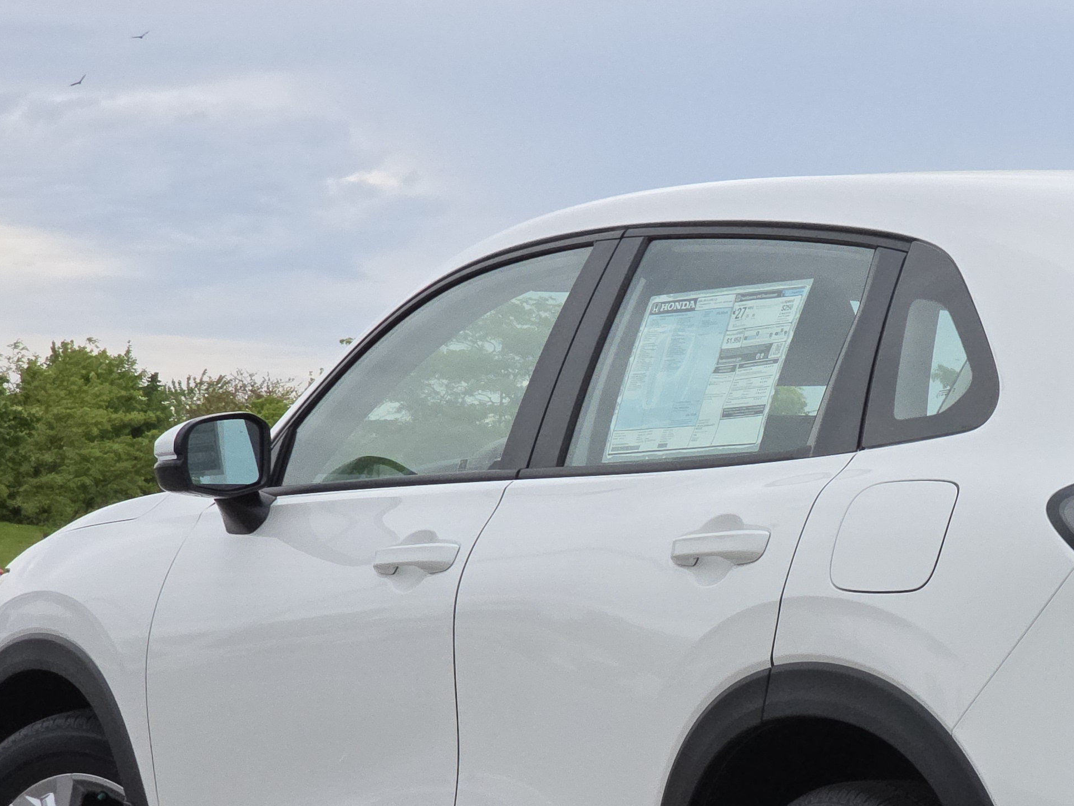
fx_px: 4437
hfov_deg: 13.6
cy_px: 716
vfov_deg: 10.3
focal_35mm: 143
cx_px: 1012
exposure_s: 1/2000
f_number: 2.4
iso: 50
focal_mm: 7.9
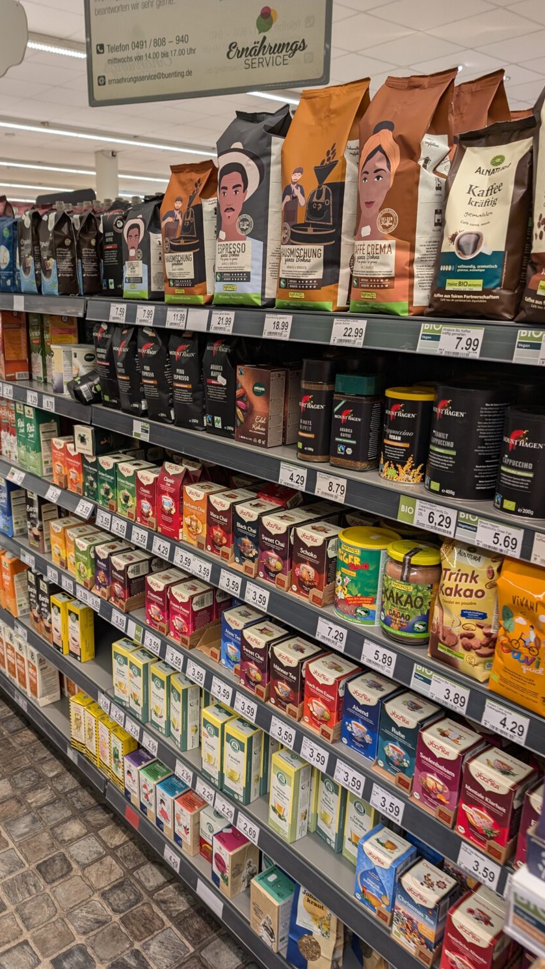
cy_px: 499
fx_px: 694
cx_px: 227
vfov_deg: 69.8
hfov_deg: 42.7
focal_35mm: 27
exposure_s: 1/24.4
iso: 28
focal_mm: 6.9
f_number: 1.68
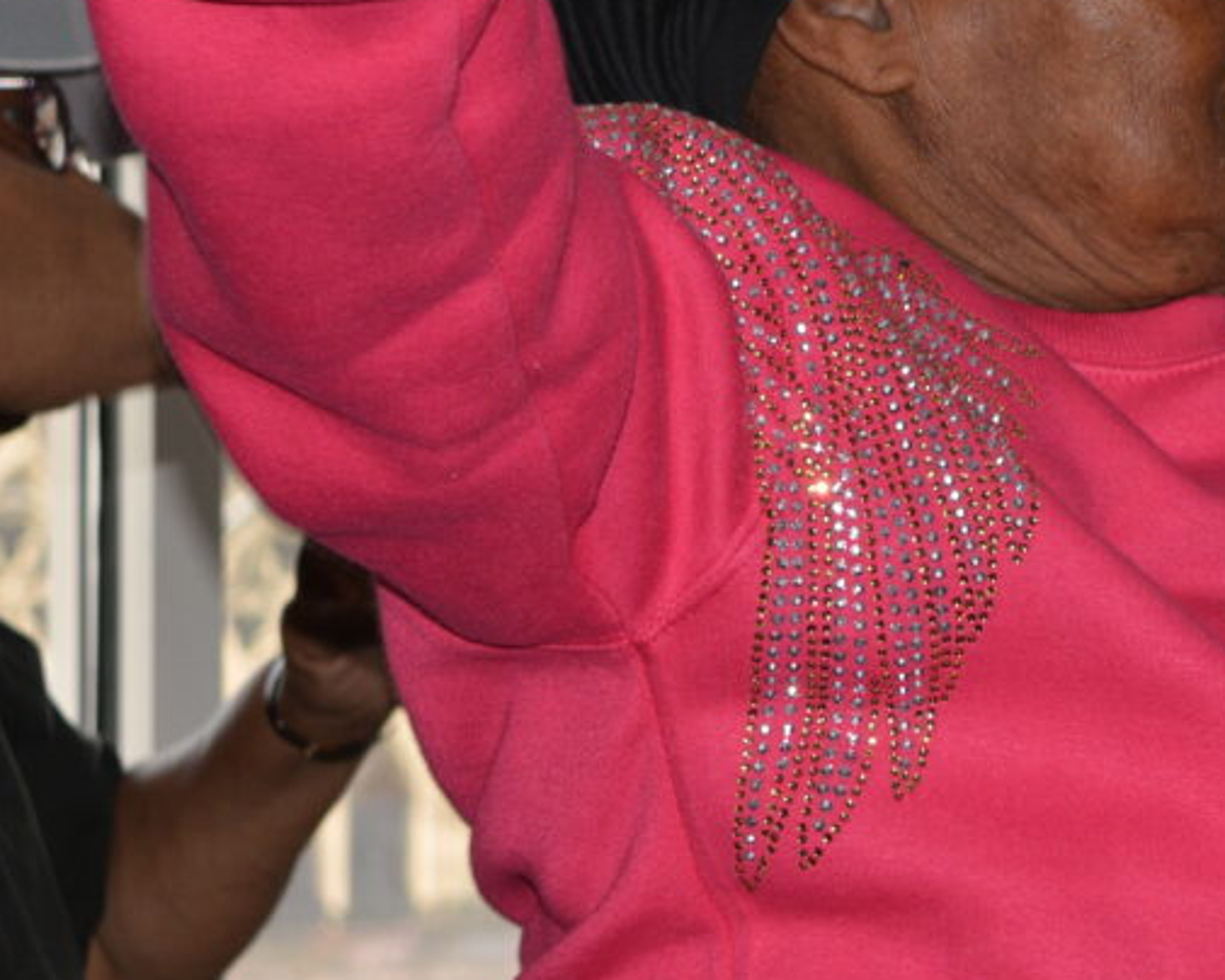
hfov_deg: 8.2
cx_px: 1181
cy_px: 720
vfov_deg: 6.6
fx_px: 8535
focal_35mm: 235
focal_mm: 55
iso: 320
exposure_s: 1/125
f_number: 5.6
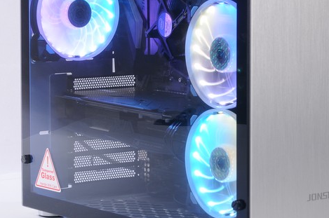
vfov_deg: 7.8
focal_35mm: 176
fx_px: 1606
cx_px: 215
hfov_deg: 11.7
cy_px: 49
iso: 200
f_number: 16
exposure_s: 1
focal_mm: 55
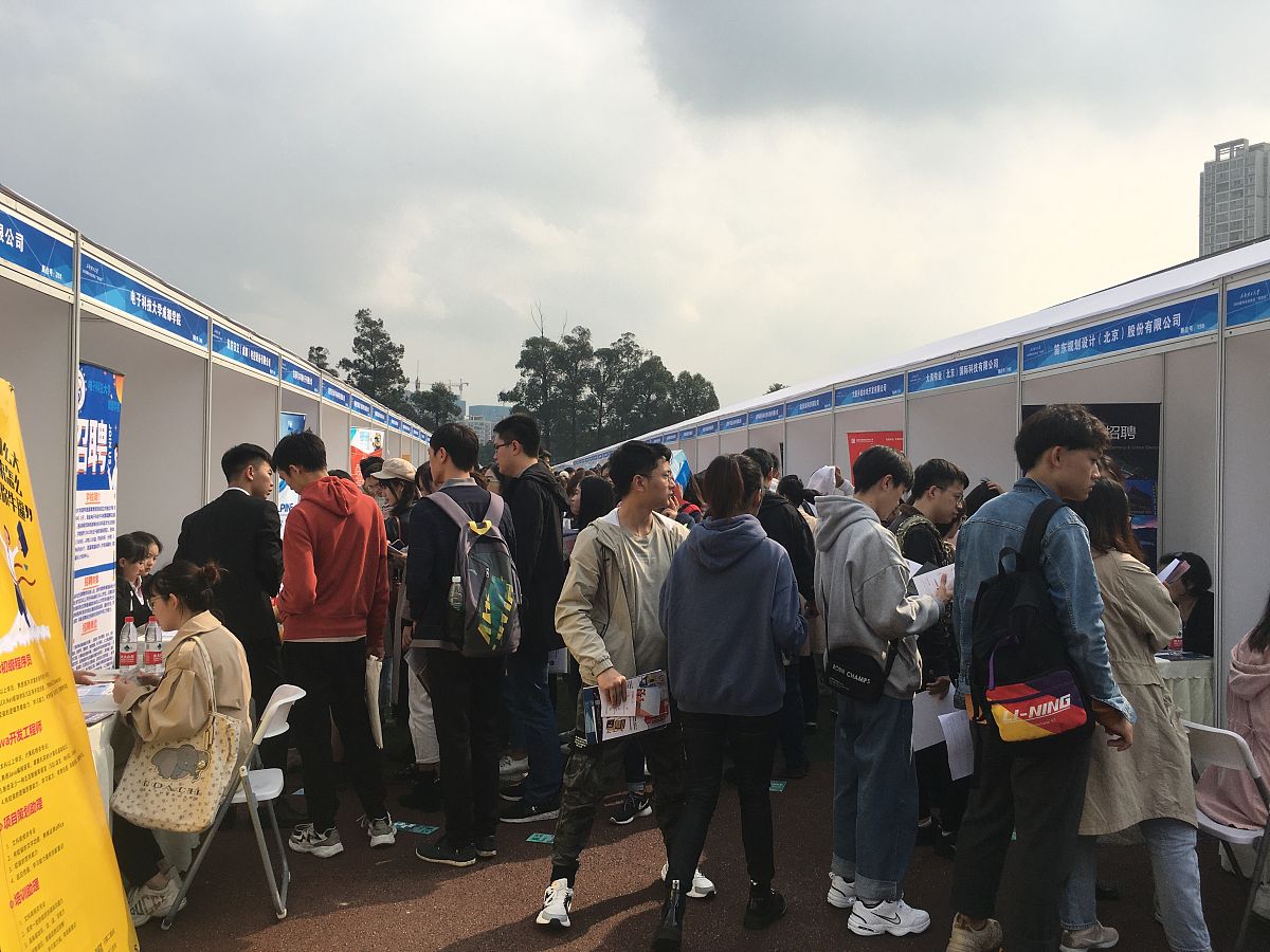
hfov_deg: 61.7
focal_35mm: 29
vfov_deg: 48.2
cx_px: 635
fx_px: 1064
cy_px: 476
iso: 25
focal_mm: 4.15
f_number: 2.2
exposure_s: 1/1603
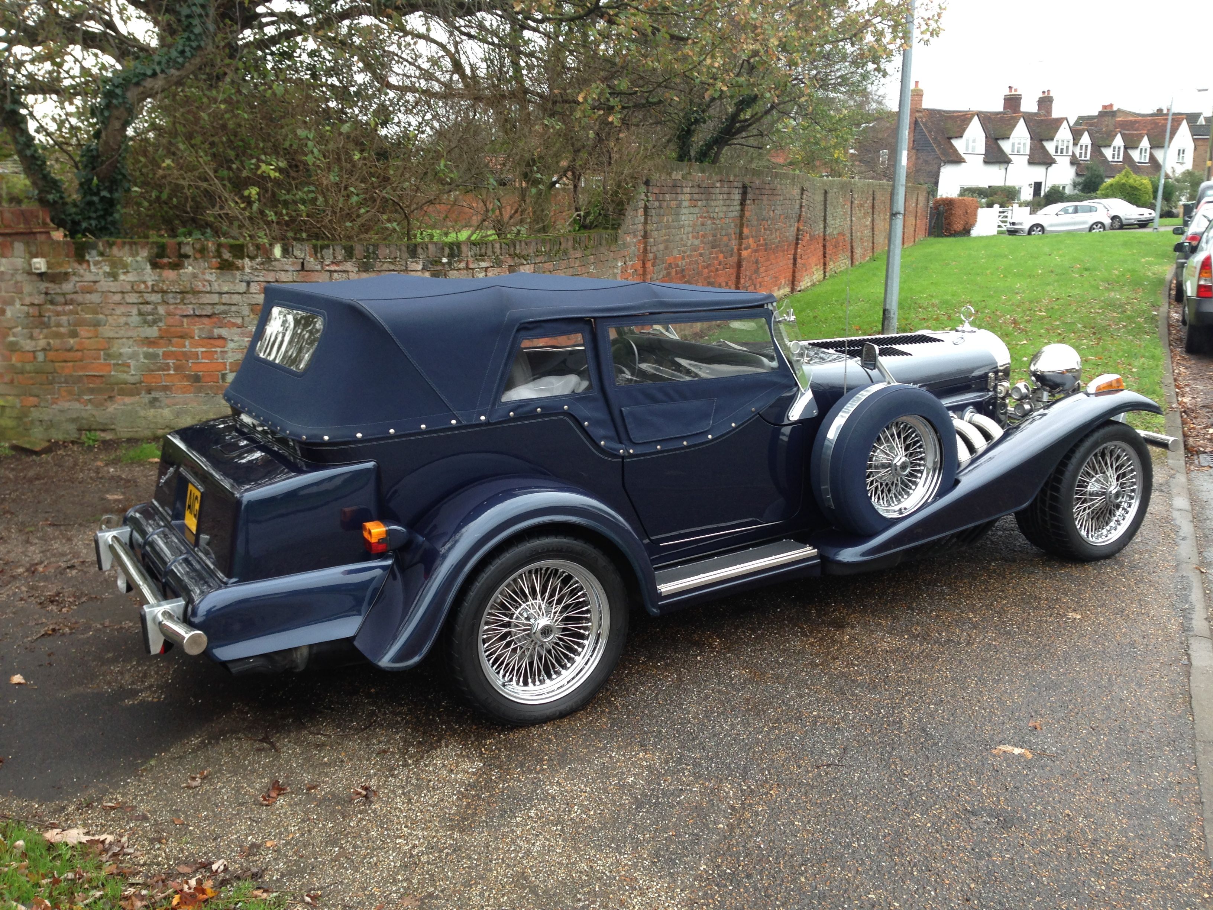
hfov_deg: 55.4
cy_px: 455
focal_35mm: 33
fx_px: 1156
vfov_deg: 42.9
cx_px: 606
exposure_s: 1/30
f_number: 2.4
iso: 50
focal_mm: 4.12
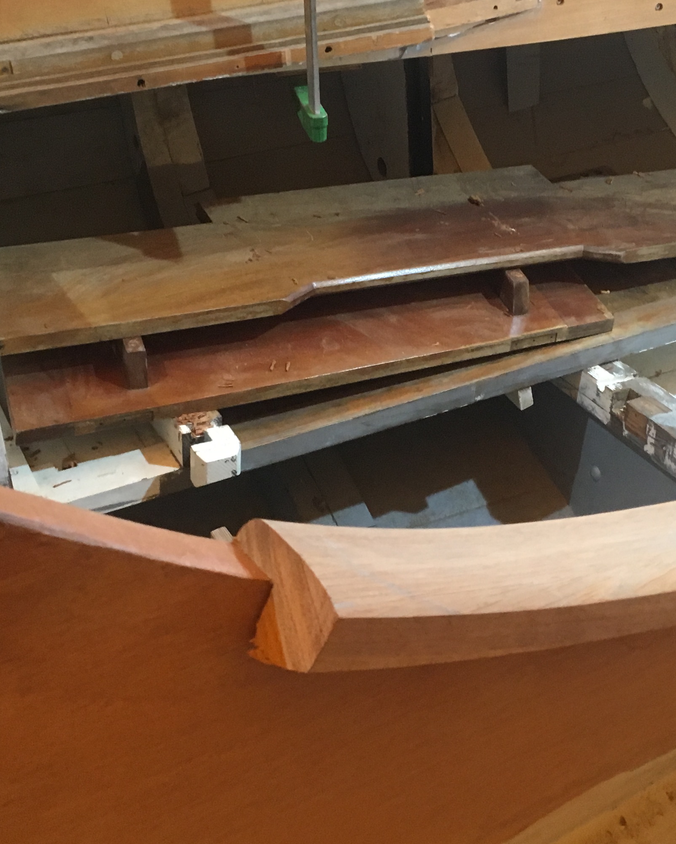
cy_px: 434
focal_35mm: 57
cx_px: 391
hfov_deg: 26.6
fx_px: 1425
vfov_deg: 33.0
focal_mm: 4.15
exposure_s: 1/33
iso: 160
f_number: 2.2
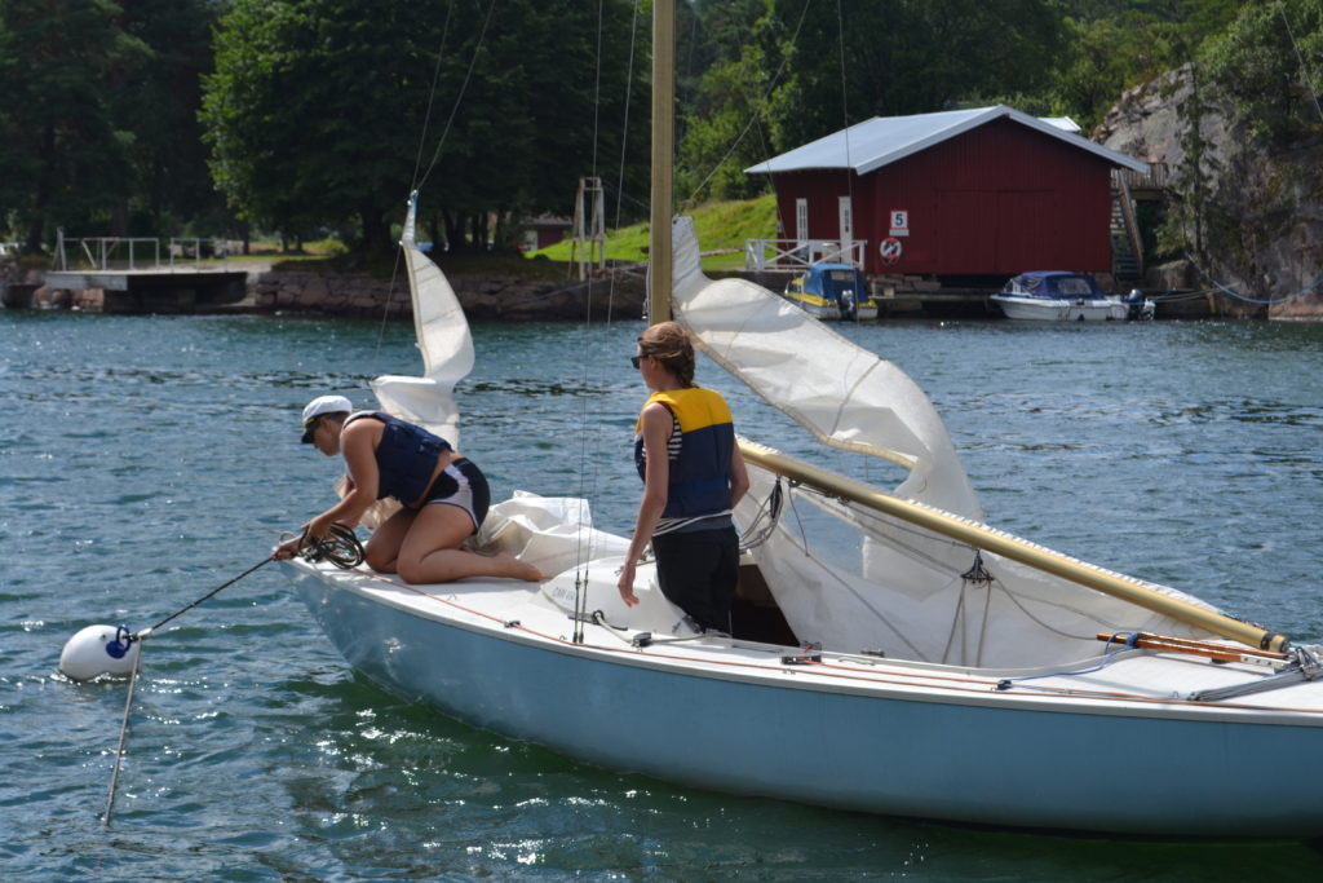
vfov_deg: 16.6
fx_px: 3032
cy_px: 442
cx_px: 662
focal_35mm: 82
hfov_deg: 24.6
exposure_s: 1/250
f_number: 8
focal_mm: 55
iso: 100
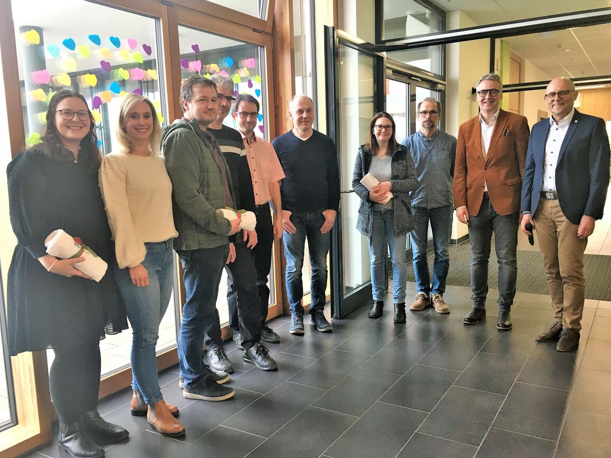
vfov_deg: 46.8
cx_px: 313
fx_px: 530
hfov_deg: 60.0
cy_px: 233
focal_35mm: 30
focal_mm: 4.15
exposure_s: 1/33
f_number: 2.2
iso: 50
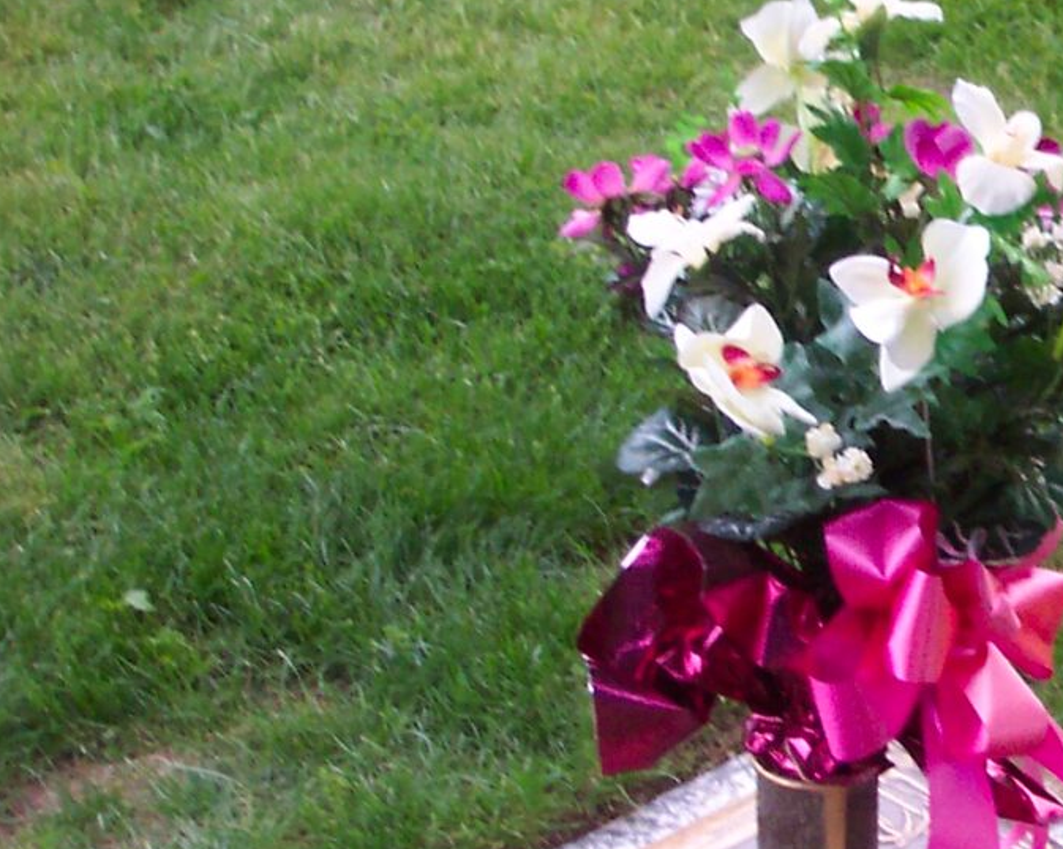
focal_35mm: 100
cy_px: 405
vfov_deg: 15.4
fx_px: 3145
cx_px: 1057
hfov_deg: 18.7
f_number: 2.8
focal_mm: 7.5
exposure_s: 1/90
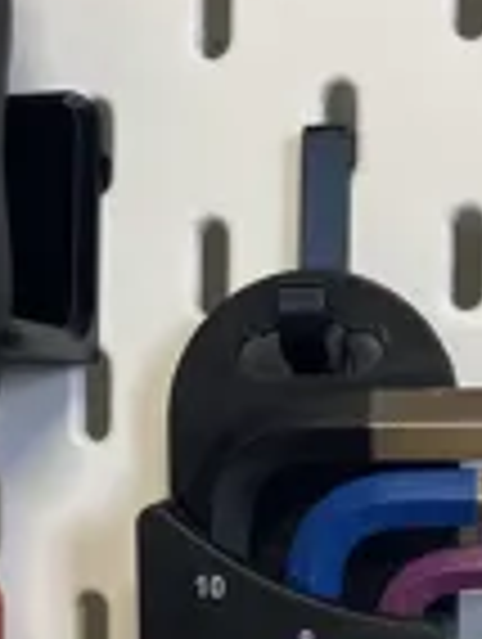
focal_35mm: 73
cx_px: 180
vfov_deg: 26.1
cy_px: 522
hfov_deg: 20.2
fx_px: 1351
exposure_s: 1/121
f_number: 1.6
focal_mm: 5.1
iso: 125
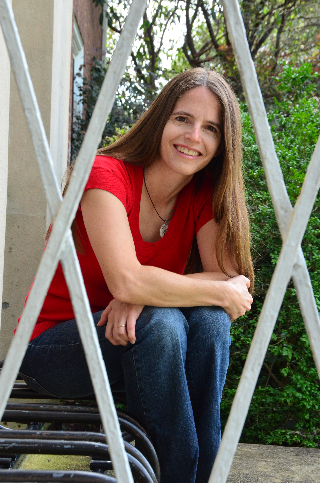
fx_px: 884
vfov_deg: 30.6
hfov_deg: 20.5
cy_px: 242
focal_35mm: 66
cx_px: 160
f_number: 8
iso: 800
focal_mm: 44
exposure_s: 1/160
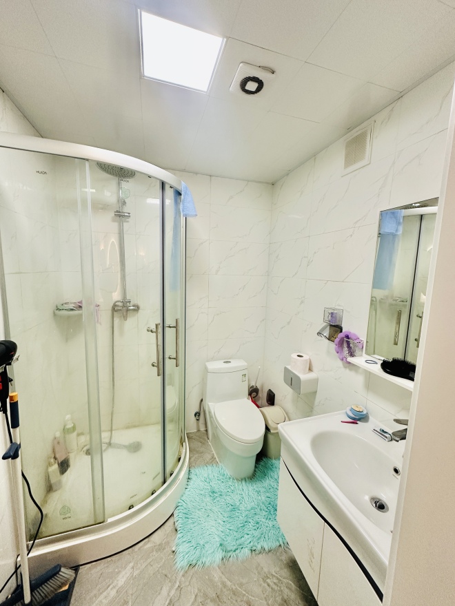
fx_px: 245
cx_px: 228
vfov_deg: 102.1
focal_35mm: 14
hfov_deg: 85.7
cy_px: 303
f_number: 2.2
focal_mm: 2.22
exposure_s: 1/100
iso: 200
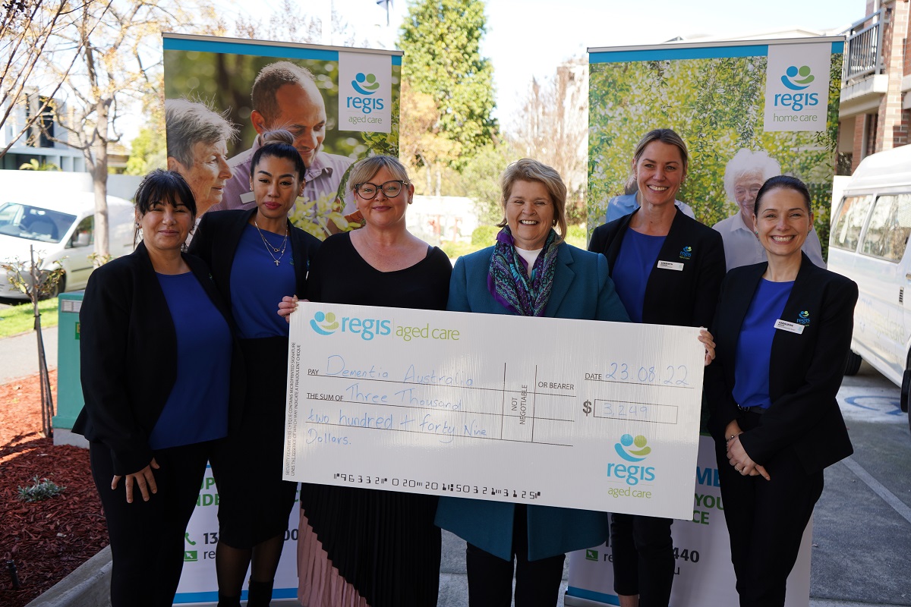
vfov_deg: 38.9
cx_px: 456
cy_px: 304
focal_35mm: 34
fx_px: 860
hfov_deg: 55.8
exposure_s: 1/200
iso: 100
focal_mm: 34
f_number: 4
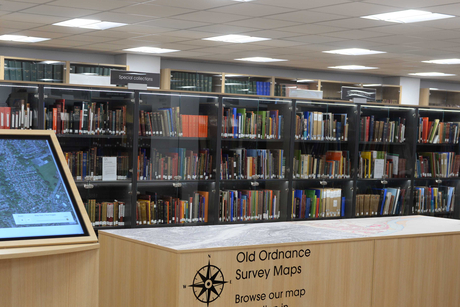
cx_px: 160
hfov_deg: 30.3
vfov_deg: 20.5
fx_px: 843
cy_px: 218
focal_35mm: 66
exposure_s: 1/25
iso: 400
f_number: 6.3
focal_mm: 40
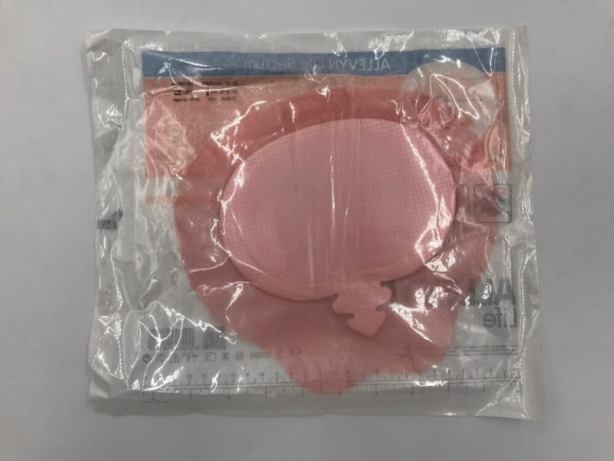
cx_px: 307
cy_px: 230
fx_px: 497
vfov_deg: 49.7
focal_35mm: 28
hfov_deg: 63.4
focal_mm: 3.99
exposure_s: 1/257
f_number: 1.8
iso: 20
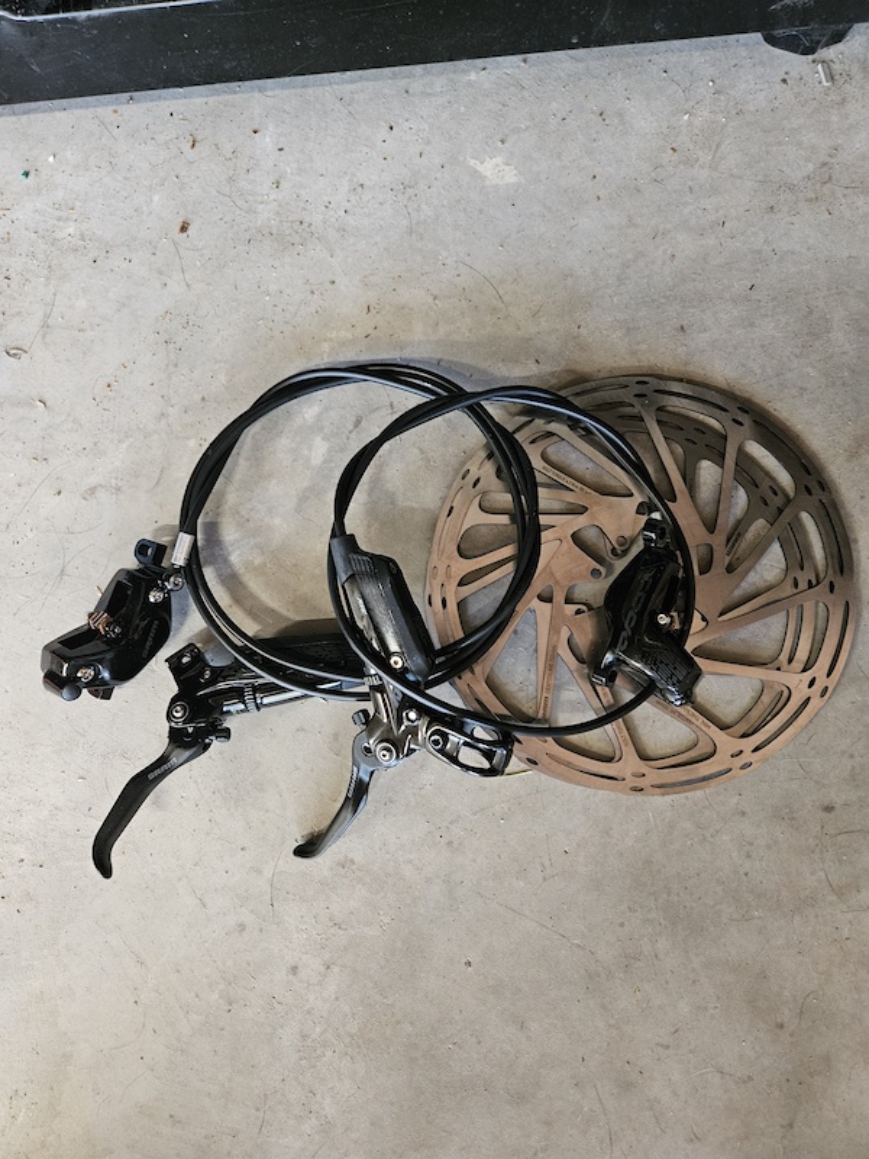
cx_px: 434
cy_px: 580
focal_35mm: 23
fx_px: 770
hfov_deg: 58.9
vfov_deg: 73.9
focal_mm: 5.4
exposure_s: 1/40
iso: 500
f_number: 1.8
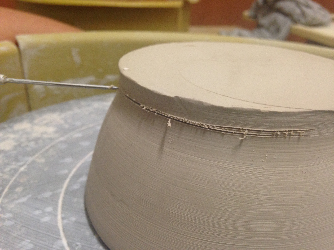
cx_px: 167
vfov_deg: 42.9
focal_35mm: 33
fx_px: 318
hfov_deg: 55.4
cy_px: 125
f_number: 2.4
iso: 200
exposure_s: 1/20
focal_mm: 4.12
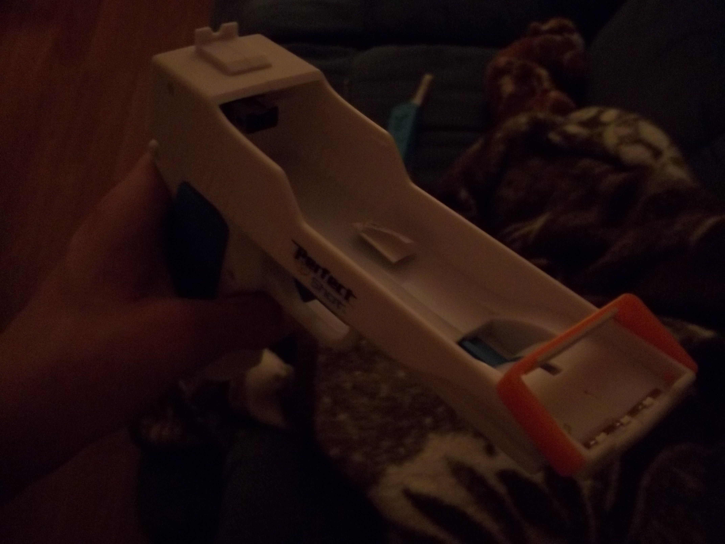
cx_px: 362
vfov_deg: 39.7
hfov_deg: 51.4
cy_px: 272
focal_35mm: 36
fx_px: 754
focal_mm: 6.5
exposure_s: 1/8
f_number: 3.1
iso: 320
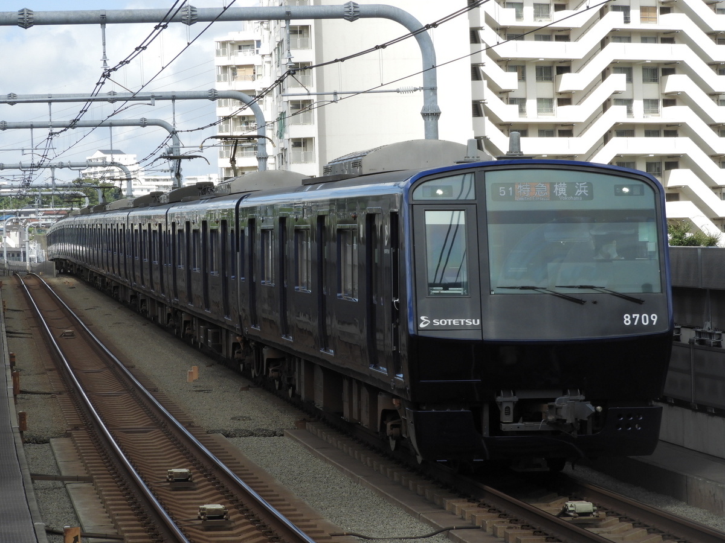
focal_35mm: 135
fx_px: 2827
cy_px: 272
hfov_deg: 14.6
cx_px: 362
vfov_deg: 11.0
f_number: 5
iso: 140
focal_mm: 24.2
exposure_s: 1/640
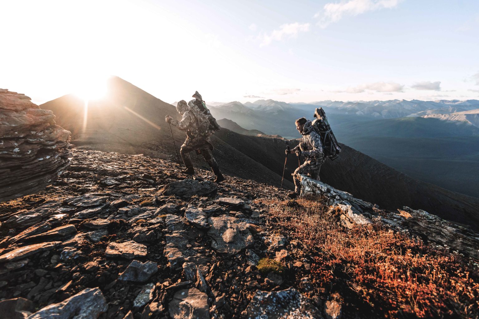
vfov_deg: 81.2
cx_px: 240
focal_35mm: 14
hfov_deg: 104.3
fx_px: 186
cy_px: 160
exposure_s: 1/750
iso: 280
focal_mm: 14
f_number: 4
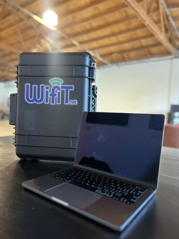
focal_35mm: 26
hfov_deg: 53.1
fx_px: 179
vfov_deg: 67.3
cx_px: 90
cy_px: 120
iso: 250
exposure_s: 1/60
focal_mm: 5.7
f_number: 1.5
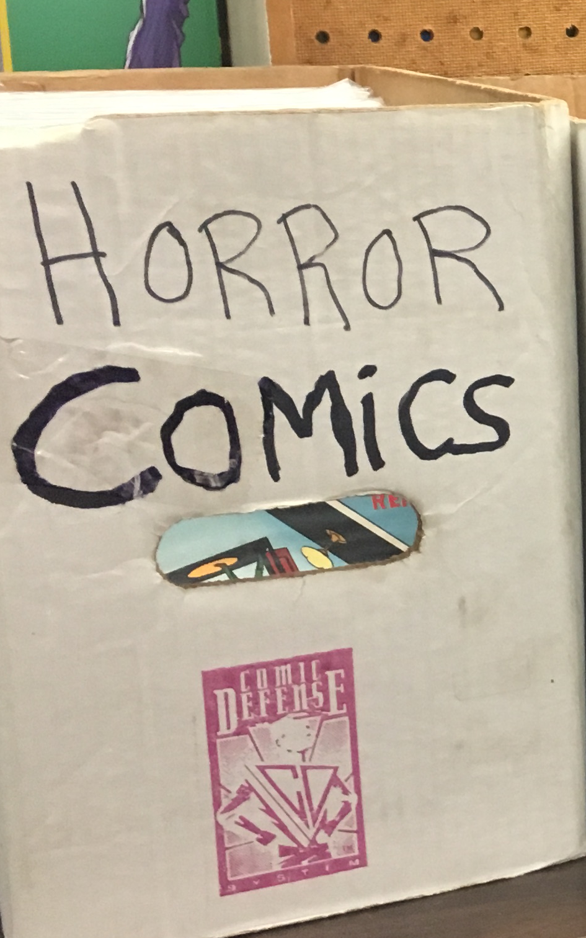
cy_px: 376
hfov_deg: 14.1
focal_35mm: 82
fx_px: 2095
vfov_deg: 25.2
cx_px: 1056
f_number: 2.2
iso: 125
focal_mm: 4.15
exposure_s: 1/30
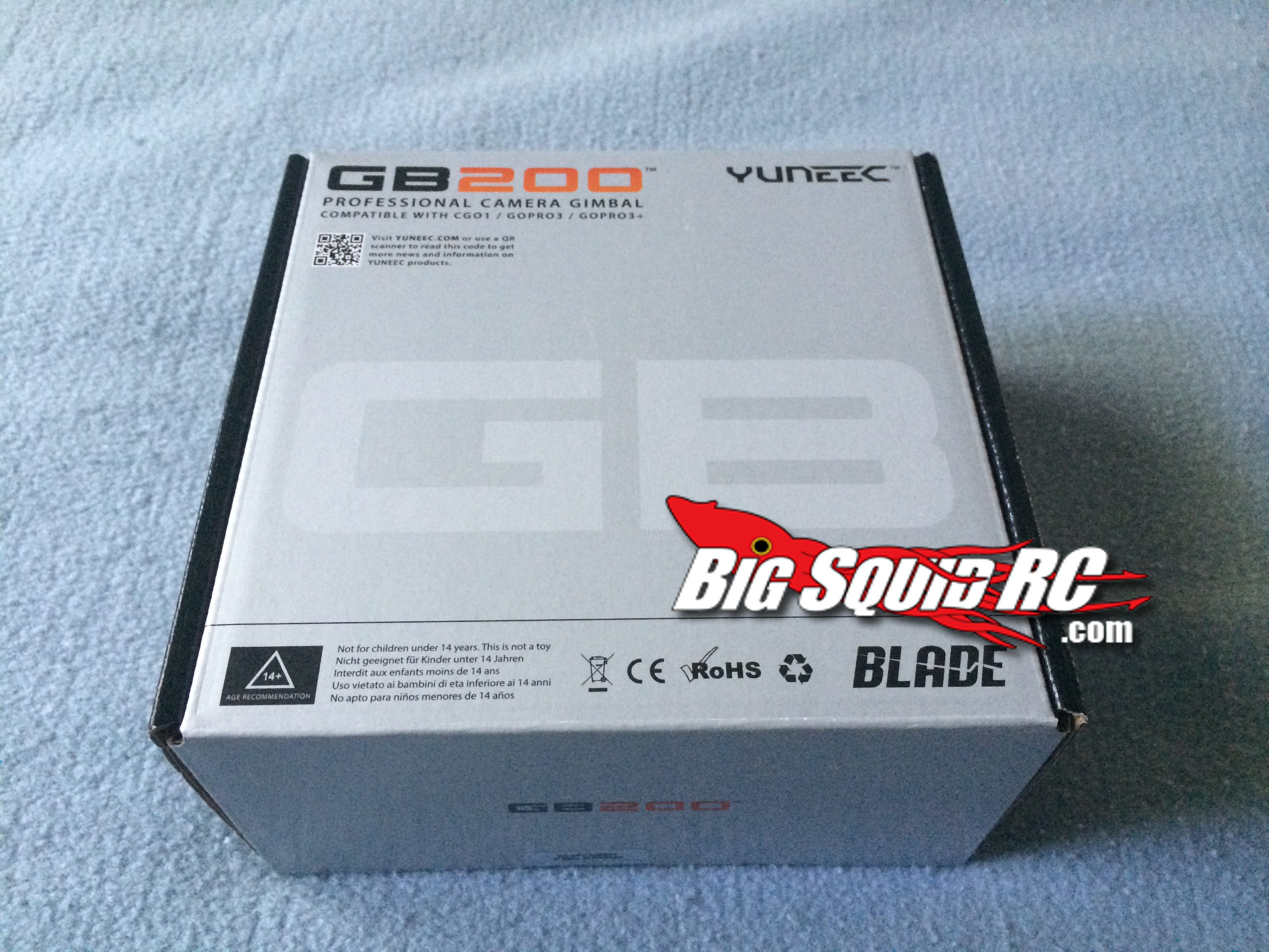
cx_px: 634
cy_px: 476
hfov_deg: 60.0
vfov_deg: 46.8
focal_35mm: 30
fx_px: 1100
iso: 320
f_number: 2.2
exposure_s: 1/20
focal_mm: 4.12
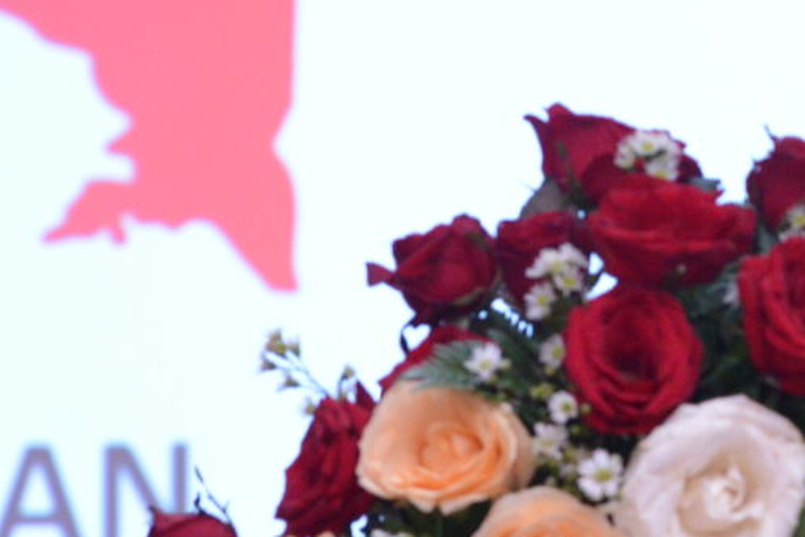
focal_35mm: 400
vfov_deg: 3.4
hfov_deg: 5.1
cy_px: 50
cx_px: 1168
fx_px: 8944
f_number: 5.6
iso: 4000
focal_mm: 105
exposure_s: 1/80
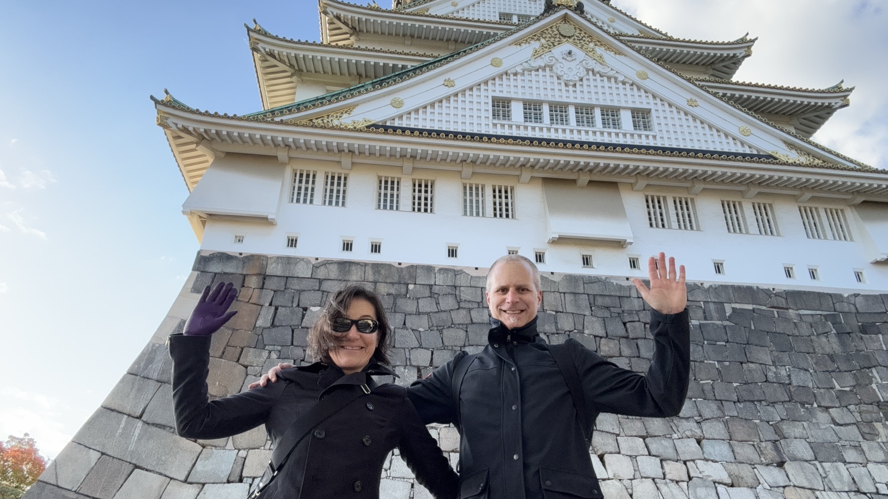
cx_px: 444
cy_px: 273
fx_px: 612
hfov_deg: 71.9
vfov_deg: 44.3
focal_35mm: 26
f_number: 1.9
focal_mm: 2.69
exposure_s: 1/326
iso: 25
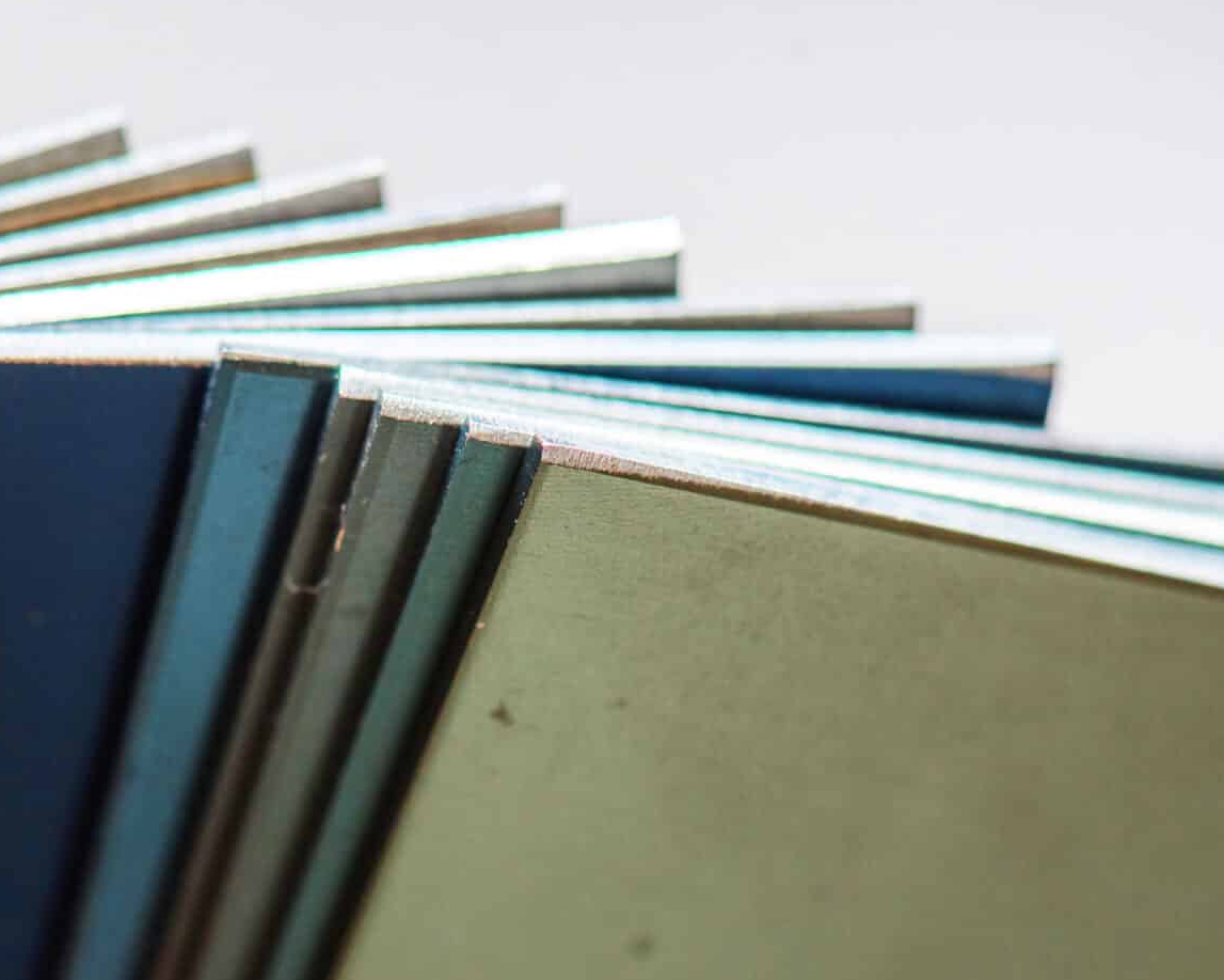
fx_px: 6377
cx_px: 330
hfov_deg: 10.9
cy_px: 718
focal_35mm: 176
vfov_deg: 8.8
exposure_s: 1/125
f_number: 7.1
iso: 500
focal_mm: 105
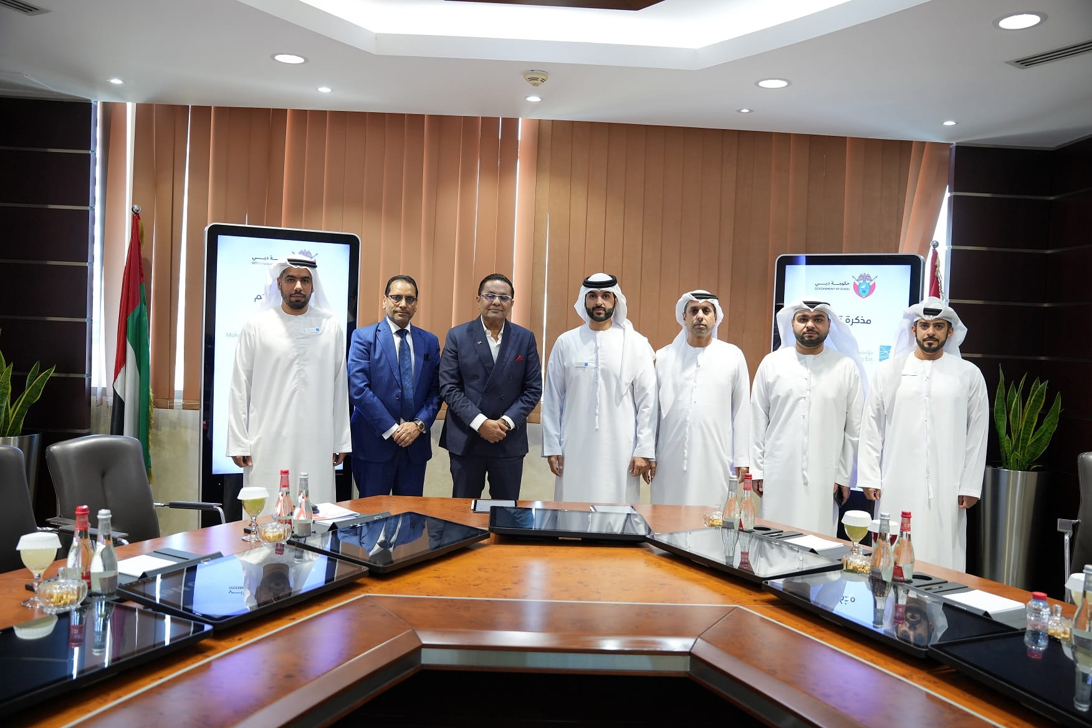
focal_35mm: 30
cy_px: 364
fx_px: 895
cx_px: 546
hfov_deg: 62.8
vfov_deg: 44.3
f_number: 3.5
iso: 1600
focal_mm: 29.5
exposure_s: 1/125
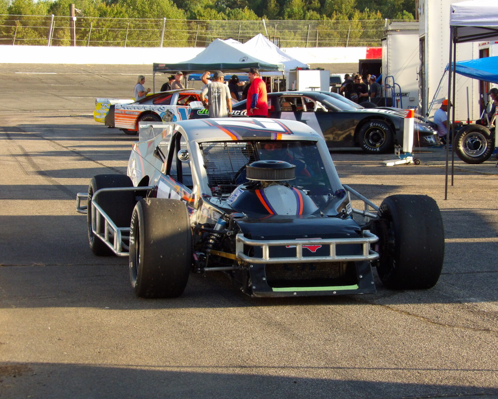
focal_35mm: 107
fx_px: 1577
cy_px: 200
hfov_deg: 17.9
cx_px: 267
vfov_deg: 14.4
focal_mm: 18.2
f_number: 4.2
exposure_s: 1/600
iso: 265
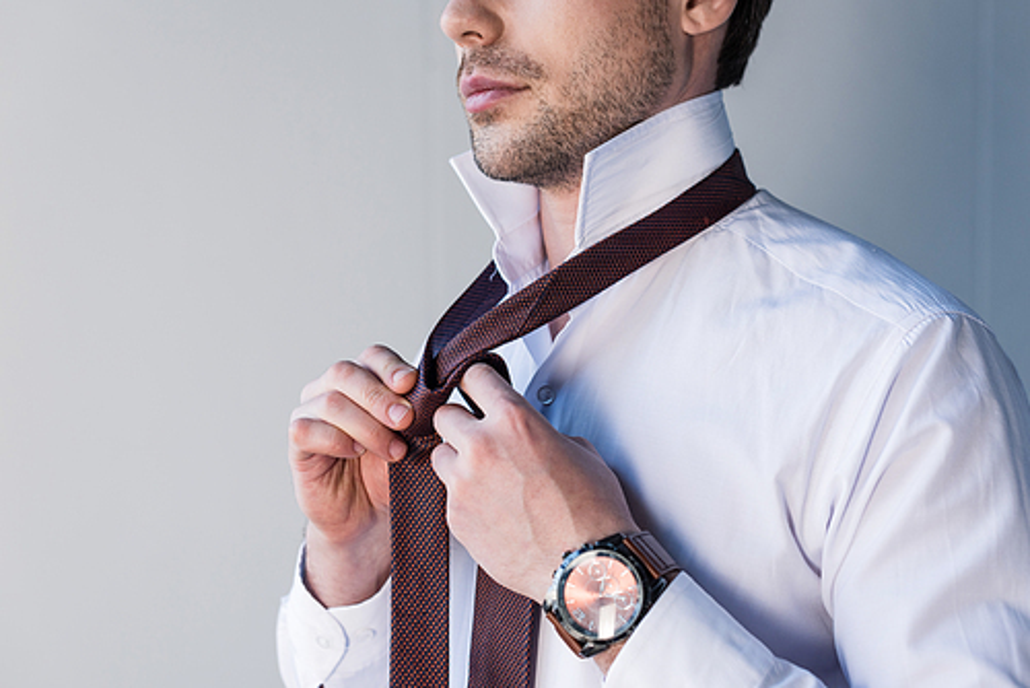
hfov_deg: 39.6
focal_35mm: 50
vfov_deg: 27.0
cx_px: 515
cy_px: 344
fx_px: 1431
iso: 320
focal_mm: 50
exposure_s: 1/160
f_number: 4
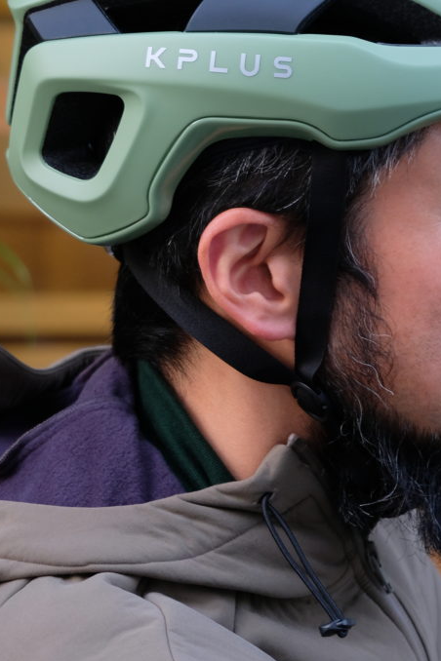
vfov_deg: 13.9
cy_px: 156
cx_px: 274
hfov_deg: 9.3
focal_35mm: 147
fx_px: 2701
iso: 800
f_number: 4
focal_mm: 55
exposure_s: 1/56
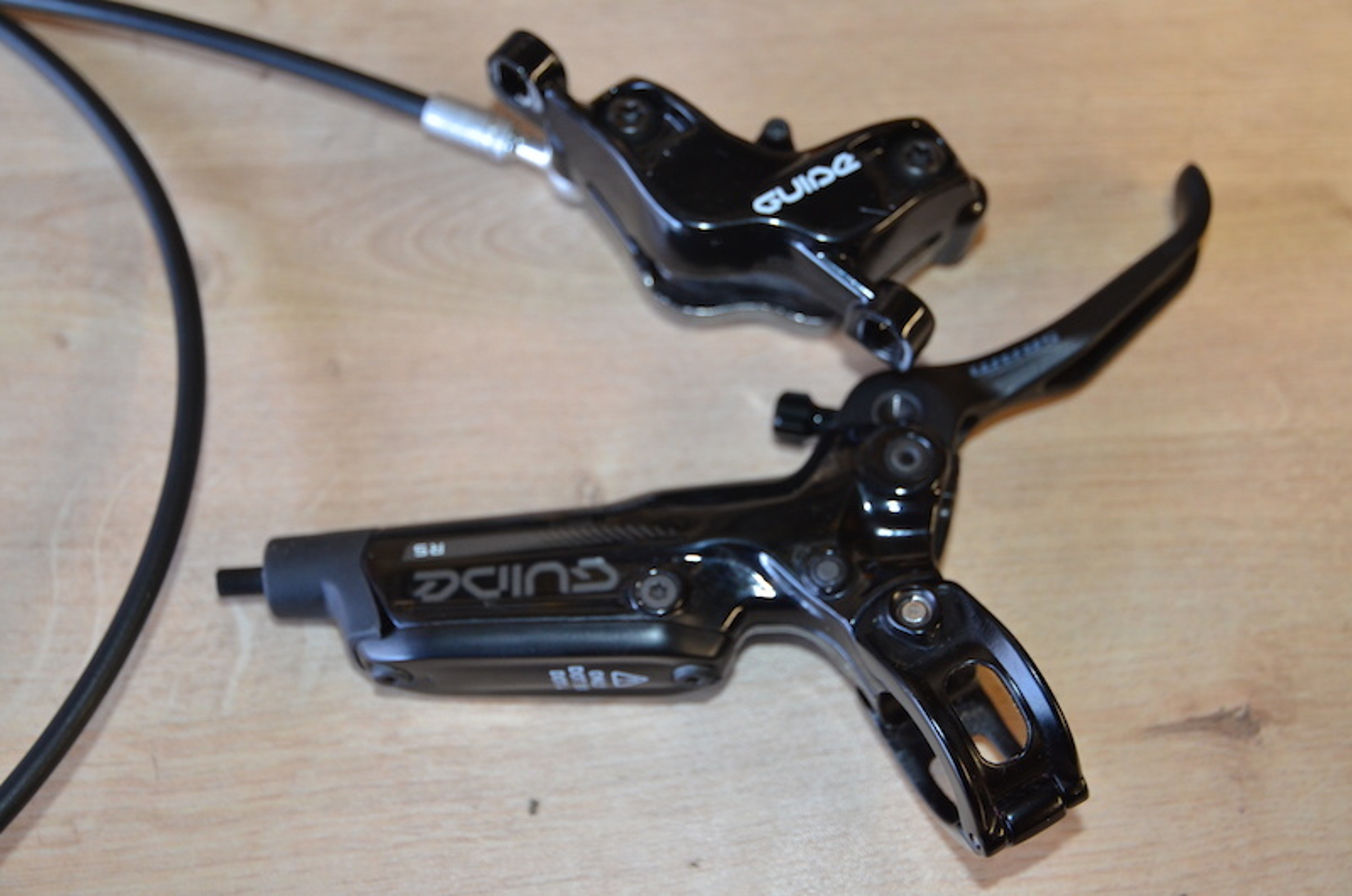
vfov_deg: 25.6
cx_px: 676
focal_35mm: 52
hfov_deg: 37.9
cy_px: 448
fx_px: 1968
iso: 720
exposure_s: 1/60
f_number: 4.5
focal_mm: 35
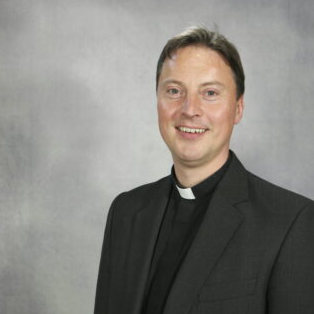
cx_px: 181
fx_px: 667
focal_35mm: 65
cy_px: 157
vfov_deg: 26.5
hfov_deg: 26.5
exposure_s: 1/60
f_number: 5
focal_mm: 33
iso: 2000
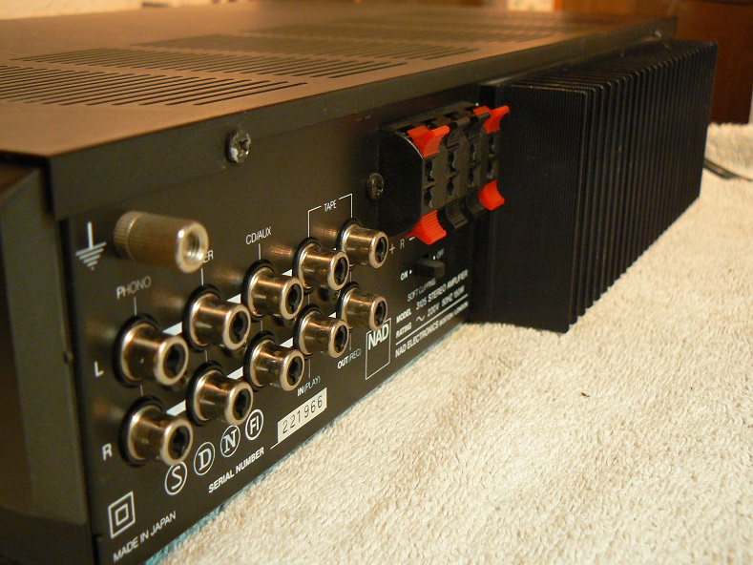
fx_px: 1001
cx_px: 376
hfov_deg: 41.2
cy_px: 282
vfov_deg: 31.5
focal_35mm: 46
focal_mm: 7.6
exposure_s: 1/6
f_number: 2.8
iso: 200
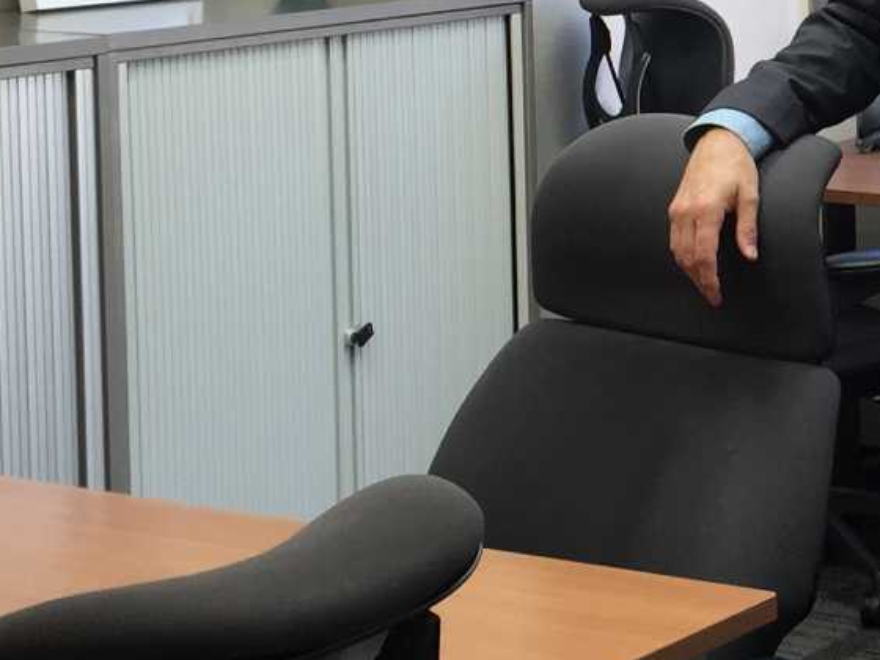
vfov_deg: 13.8
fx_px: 2695
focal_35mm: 106
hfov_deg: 17.2
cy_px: 20
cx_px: 1218
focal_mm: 4.15
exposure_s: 1/60
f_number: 2.2
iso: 40
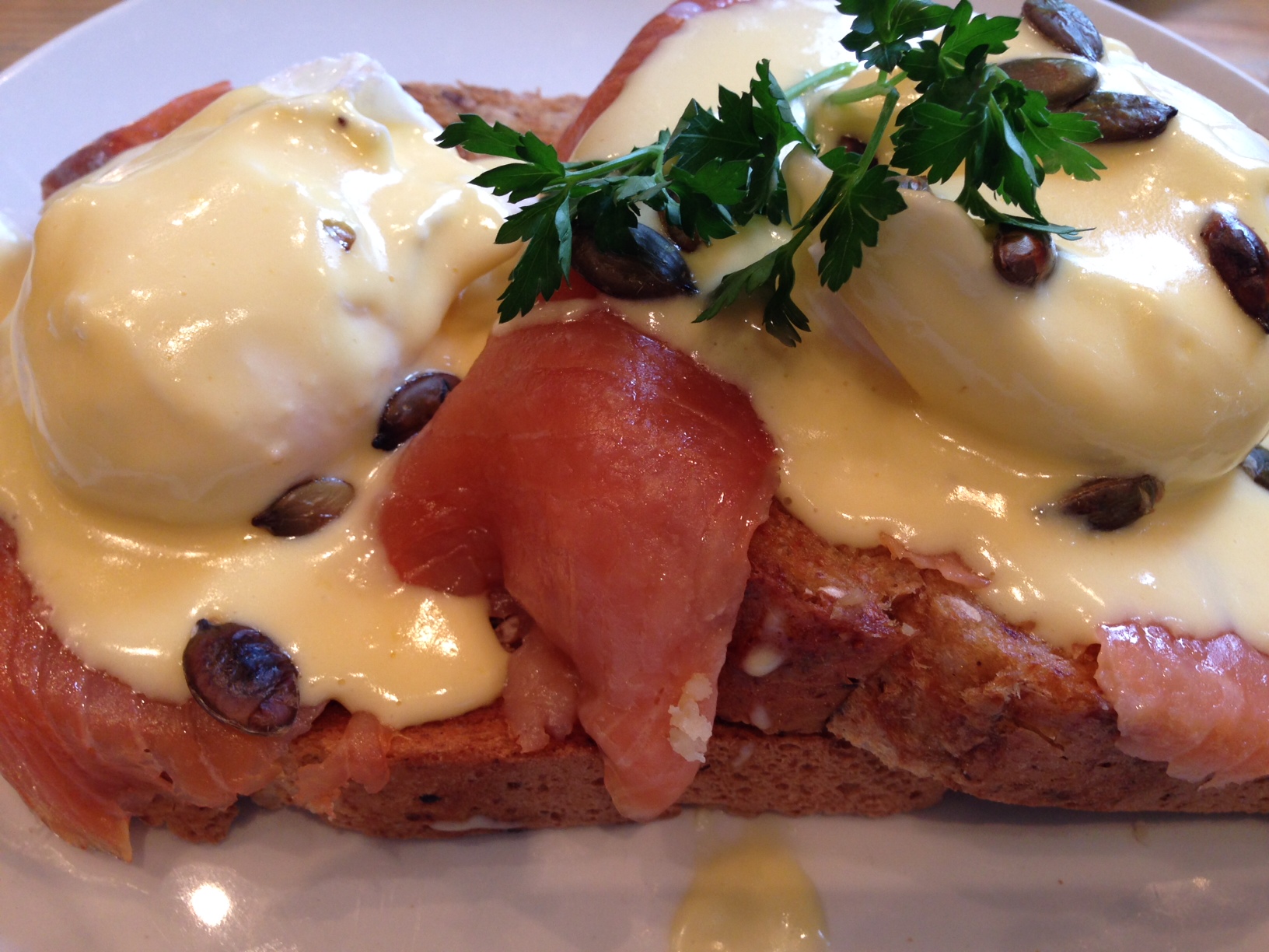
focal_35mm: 33
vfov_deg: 42.9
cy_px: 476
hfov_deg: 55.4
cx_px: 634
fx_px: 1210
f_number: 2.4
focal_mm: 4.12
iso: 80
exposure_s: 1/20
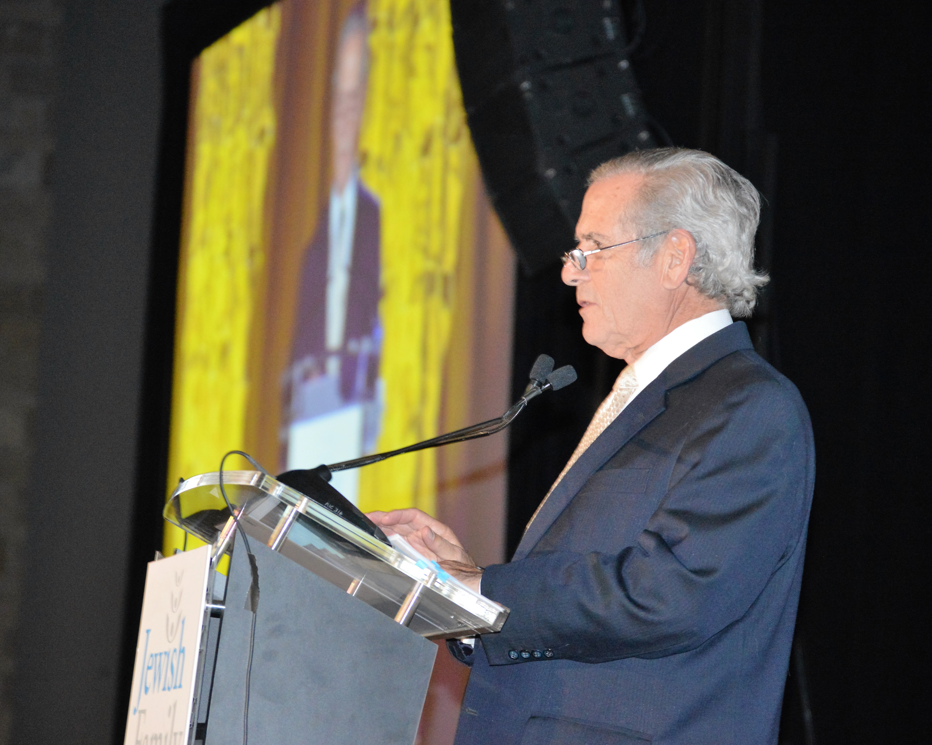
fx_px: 4220
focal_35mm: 153
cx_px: 414
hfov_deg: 12.6
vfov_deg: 10.1
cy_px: 373
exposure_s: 1/60
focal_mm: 90
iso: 2500
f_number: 4.5
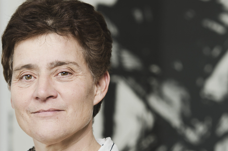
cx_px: 89
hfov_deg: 7.3
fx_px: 1782
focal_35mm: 282
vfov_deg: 4.9
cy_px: 98
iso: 160
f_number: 4
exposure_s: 1/100
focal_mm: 122
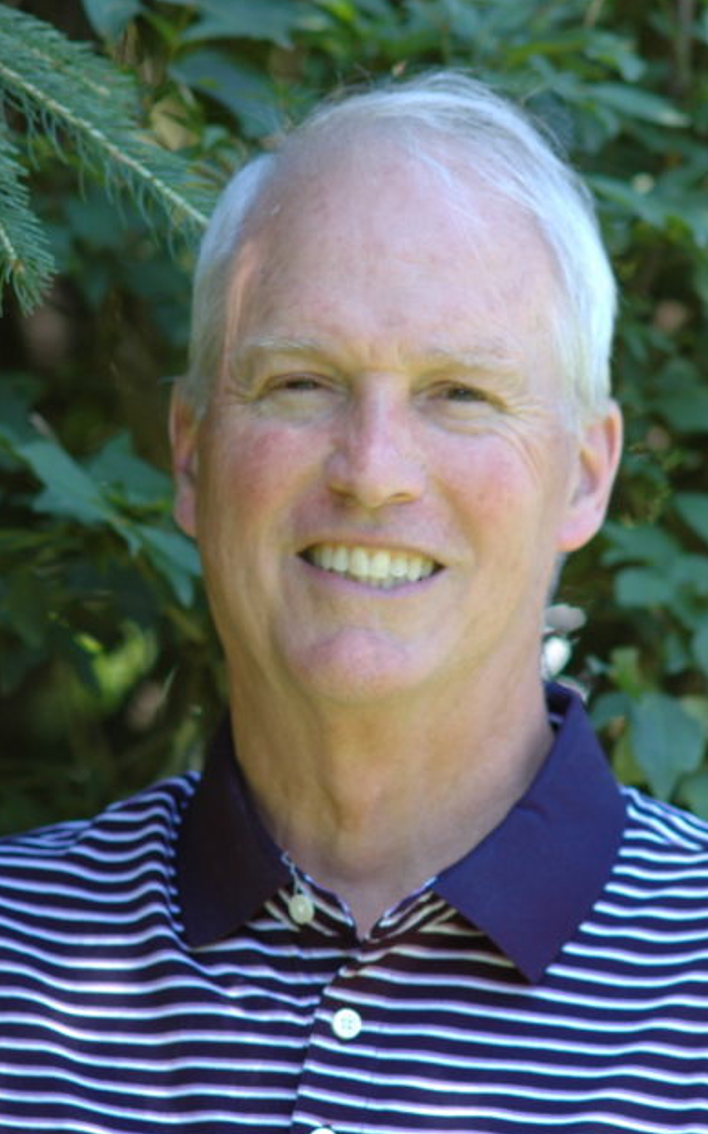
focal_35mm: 243
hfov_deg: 5.4
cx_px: 372
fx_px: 7497
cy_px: 567
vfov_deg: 8.6
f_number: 3.2
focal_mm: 105
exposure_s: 1/160
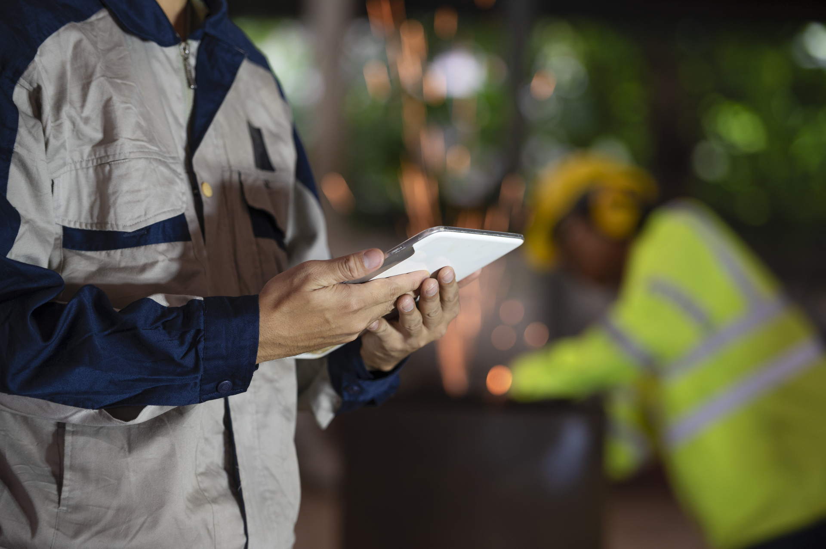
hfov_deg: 15.2
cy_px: 274
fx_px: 3095
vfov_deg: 10.1
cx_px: 413
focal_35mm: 135
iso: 400
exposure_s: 1/125
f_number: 2.8
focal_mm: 135
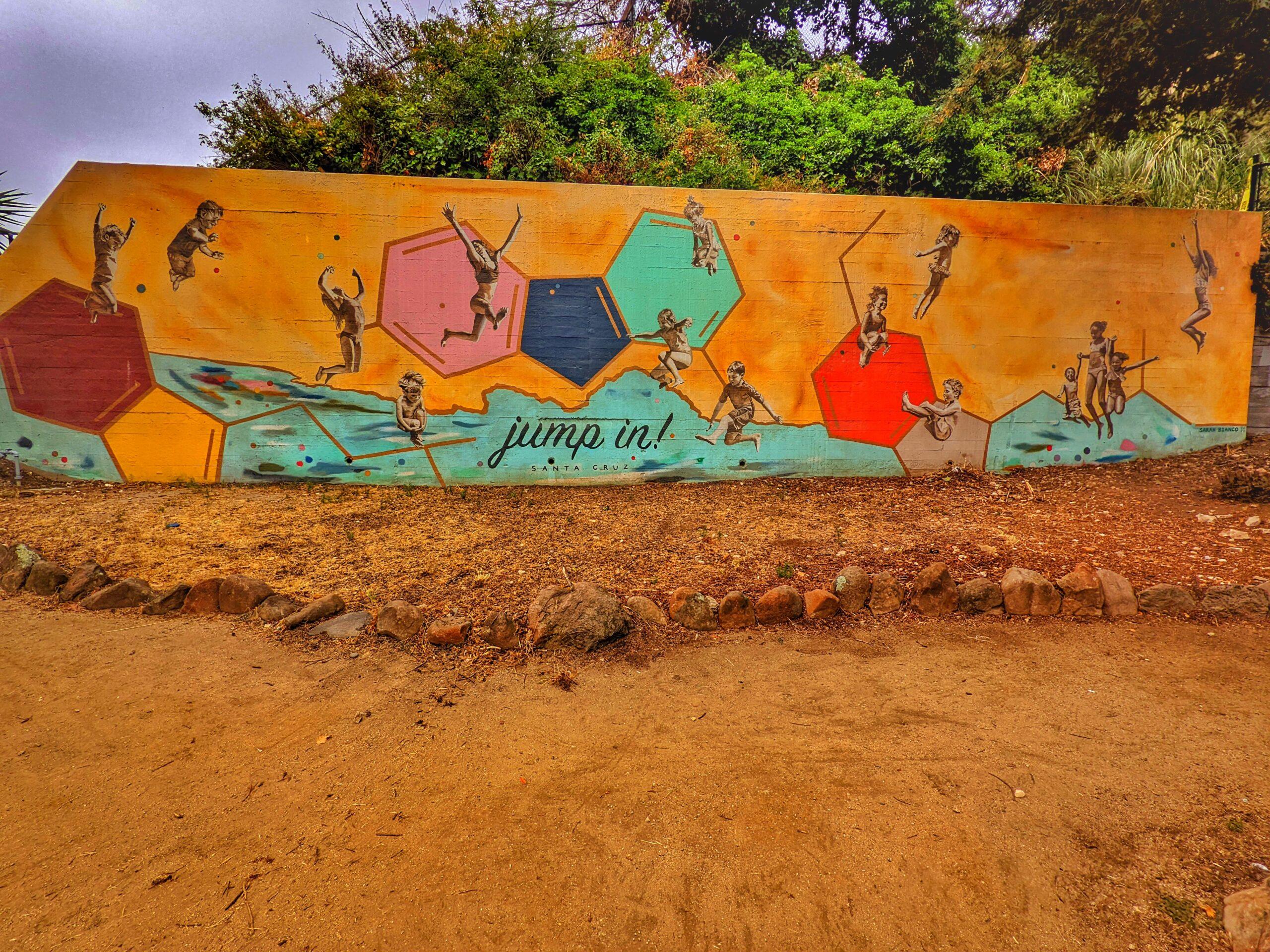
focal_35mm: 16
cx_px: 635
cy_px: 476
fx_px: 587
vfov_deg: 78.1
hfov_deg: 94.5
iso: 37
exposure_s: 1/1460
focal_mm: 2.22
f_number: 2.2
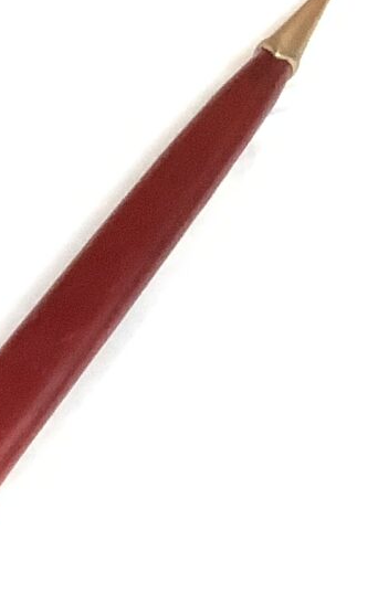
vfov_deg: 15.5
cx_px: -388
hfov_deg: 9.9
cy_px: 931
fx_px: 2027
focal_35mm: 123
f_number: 2.4
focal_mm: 3.3
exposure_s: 1/60
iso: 250
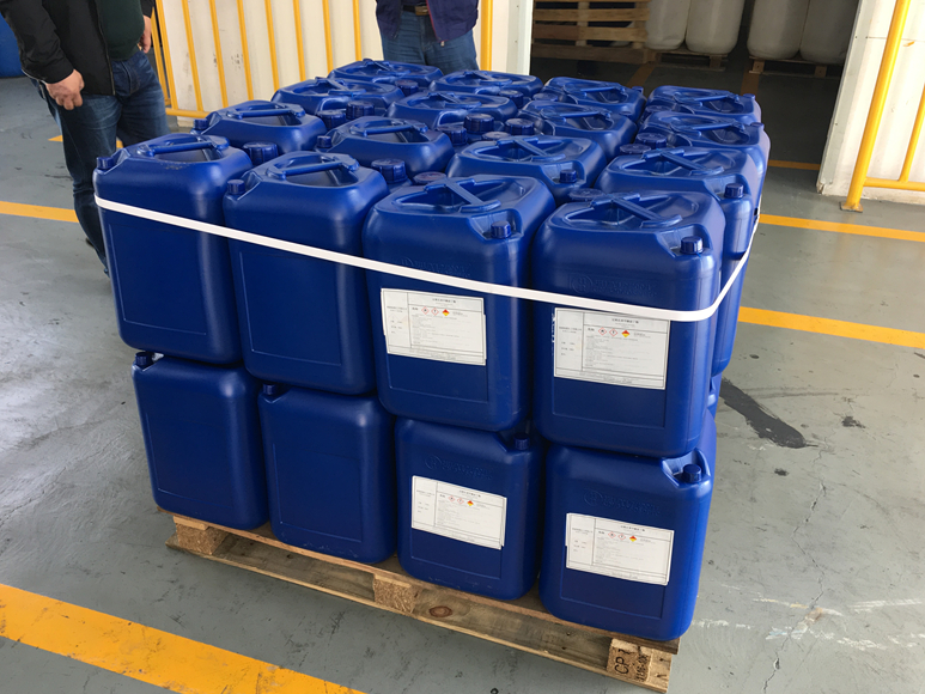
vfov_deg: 46.8
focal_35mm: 30
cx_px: 463
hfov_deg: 60.0
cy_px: 357
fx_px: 802
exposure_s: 1/50
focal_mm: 4.15
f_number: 2.2
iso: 32
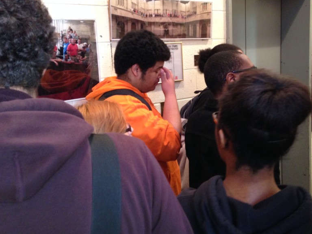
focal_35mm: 44
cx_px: 188
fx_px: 397
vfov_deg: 32.8
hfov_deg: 42.7
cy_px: 95
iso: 250
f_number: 2.4
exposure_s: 1/20
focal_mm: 4.12
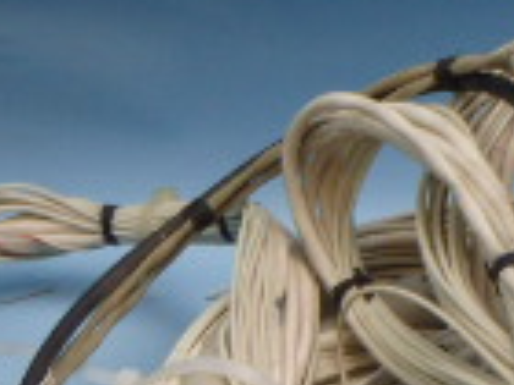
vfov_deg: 9.3
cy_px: 561
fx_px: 2302
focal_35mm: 155
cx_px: 88
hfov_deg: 12.7
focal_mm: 6.1
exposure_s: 1/80
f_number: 4.4
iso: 200
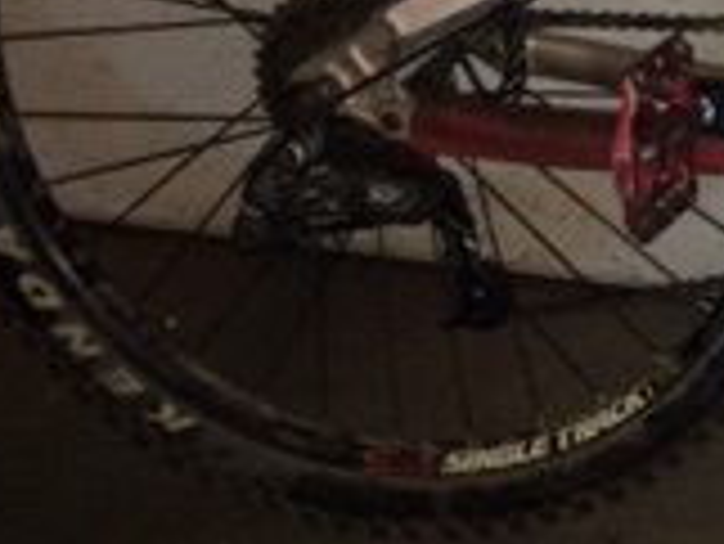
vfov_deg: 12.7
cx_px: 1228
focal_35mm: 115
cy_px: -63
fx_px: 2407
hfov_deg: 15.2
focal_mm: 4.15
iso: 125
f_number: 2.2
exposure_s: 1/20
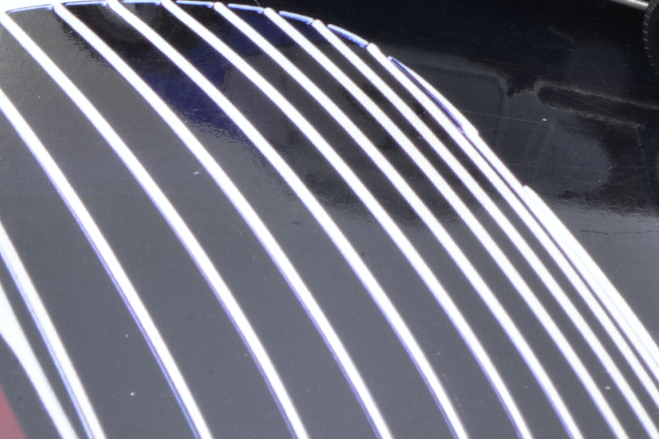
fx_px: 6022
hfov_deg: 6.3
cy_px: -8
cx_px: 323
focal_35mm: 329
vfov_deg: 4.2
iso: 200
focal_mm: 105
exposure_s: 1/2
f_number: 36
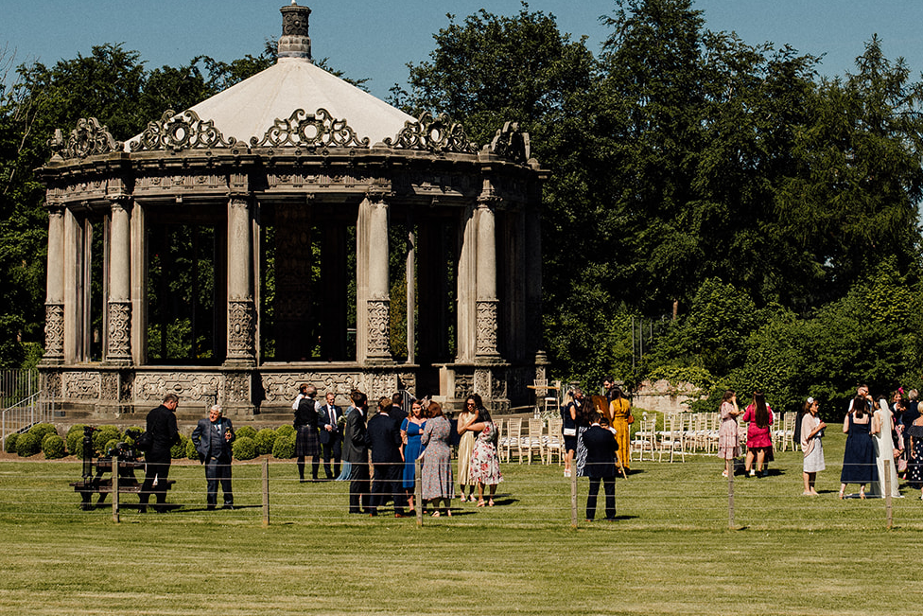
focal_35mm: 82
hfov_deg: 24.7
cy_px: 183
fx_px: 2103
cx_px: 543
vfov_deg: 16.6
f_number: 5
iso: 100
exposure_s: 1/1600
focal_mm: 50
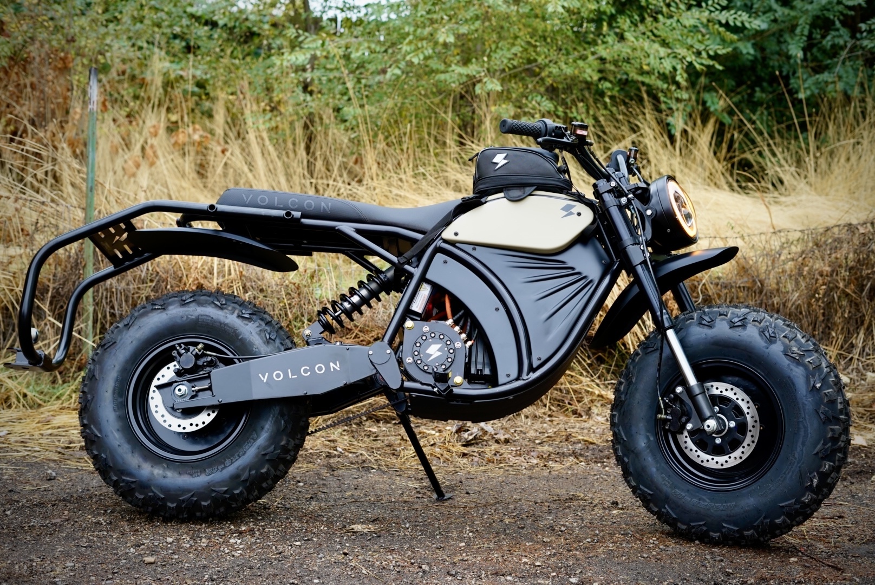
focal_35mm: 50
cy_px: 292
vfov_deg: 27.0
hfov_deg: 39.6
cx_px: 438
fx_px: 1216
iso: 320
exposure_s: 1/160
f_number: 4
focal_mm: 50
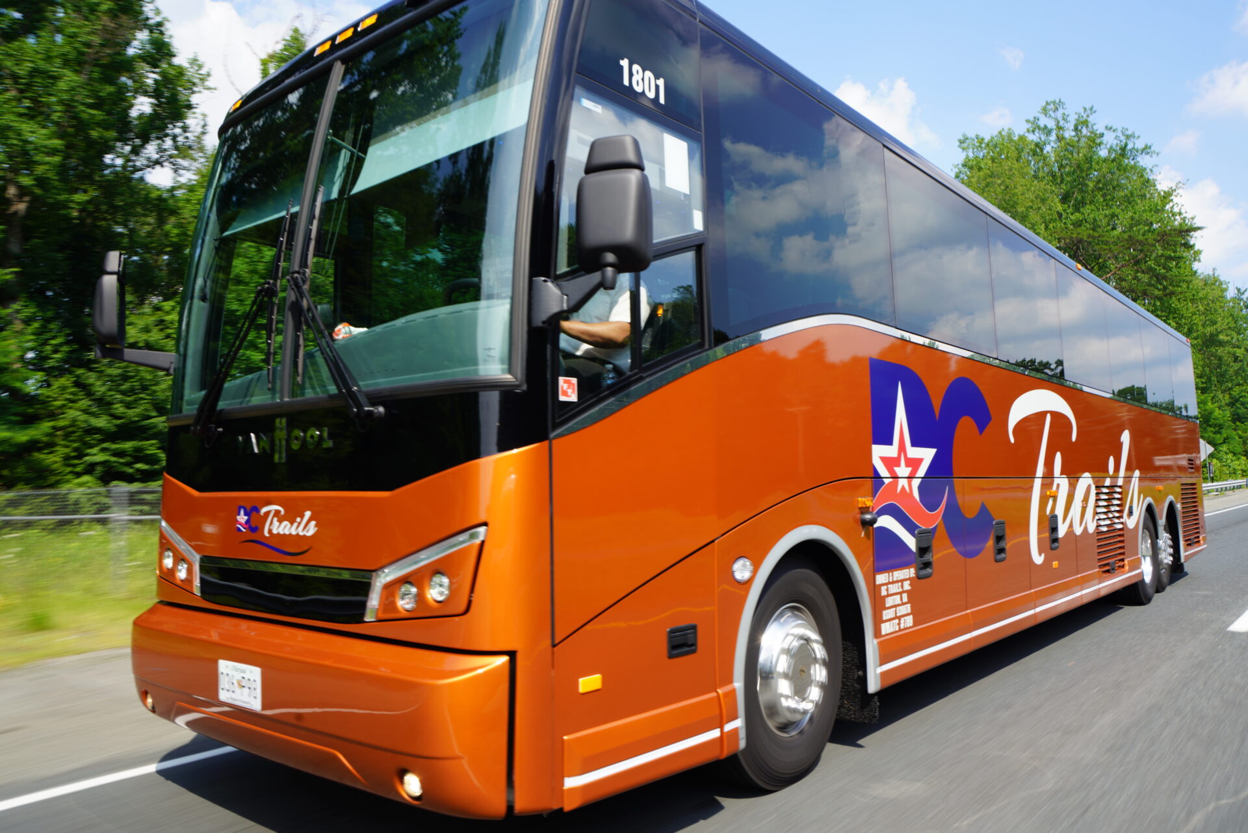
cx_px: 624
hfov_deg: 69.4
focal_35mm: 26
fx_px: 901
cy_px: 416
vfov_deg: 49.6
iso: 100
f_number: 11
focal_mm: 26
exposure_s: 1/80
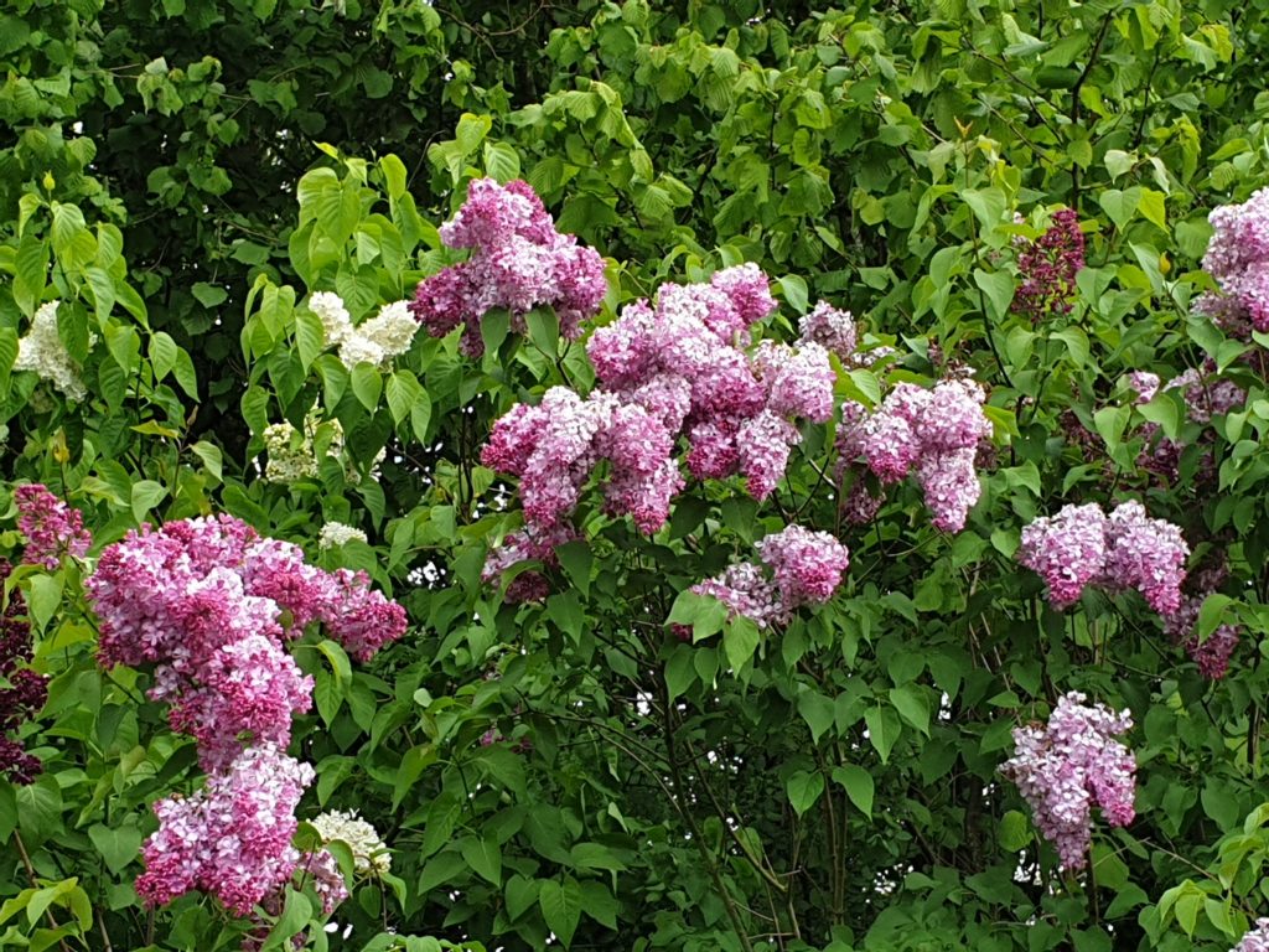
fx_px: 953
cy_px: 476
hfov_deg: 67.3
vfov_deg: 53.1
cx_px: 634
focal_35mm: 26
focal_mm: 4.3
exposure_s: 1/329
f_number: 2.4
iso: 50
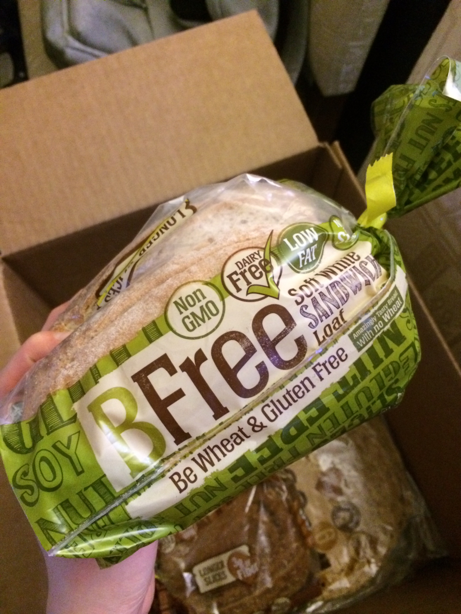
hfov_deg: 46.8
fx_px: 533
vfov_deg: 60.0
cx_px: 230
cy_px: 307
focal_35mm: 30
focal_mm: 4.12
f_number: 2.2
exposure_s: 1/15
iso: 500
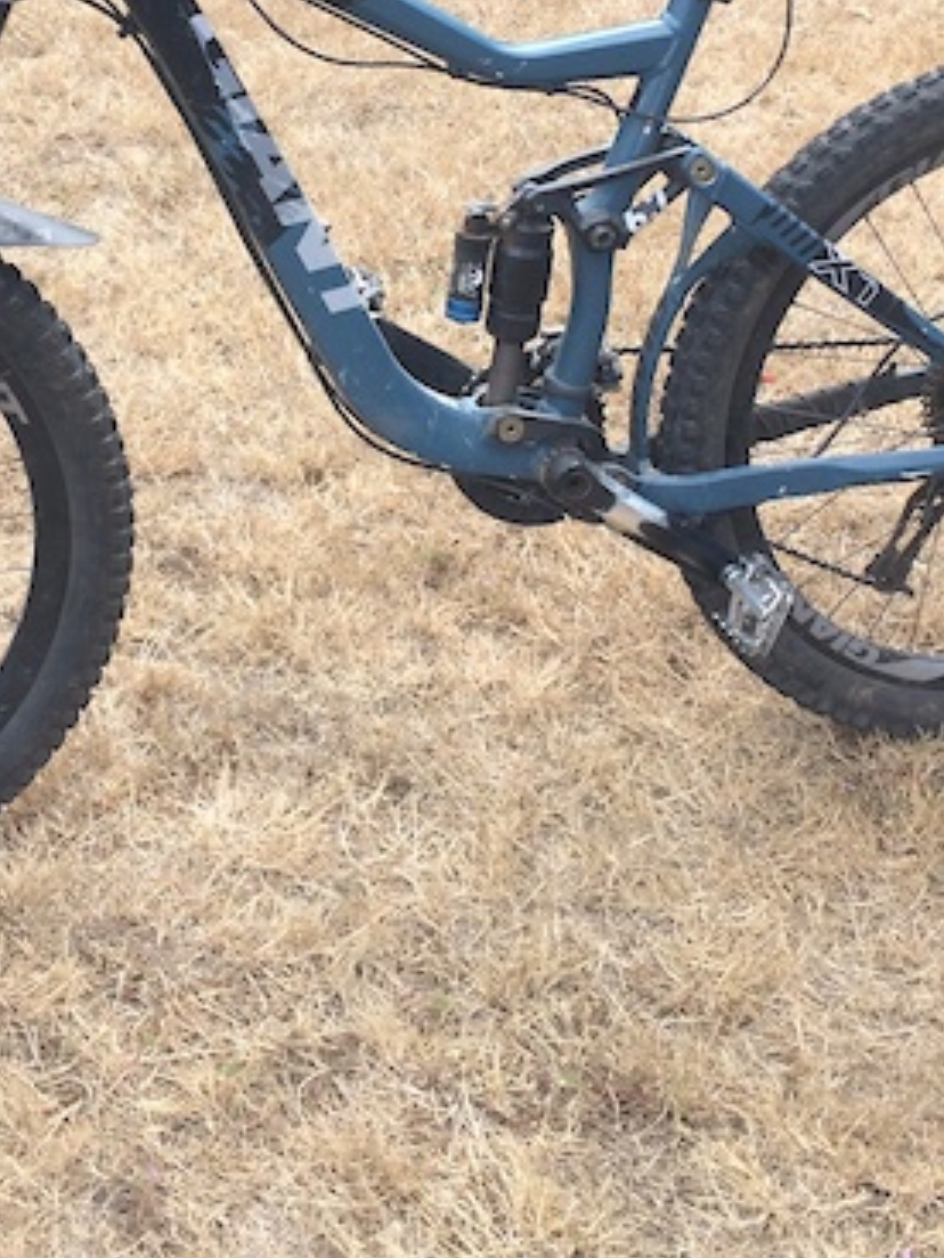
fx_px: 2291
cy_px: 212
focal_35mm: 63
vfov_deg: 29.8
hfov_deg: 23.2
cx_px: 352
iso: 32
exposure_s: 1/562
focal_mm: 4.15
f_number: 2.2
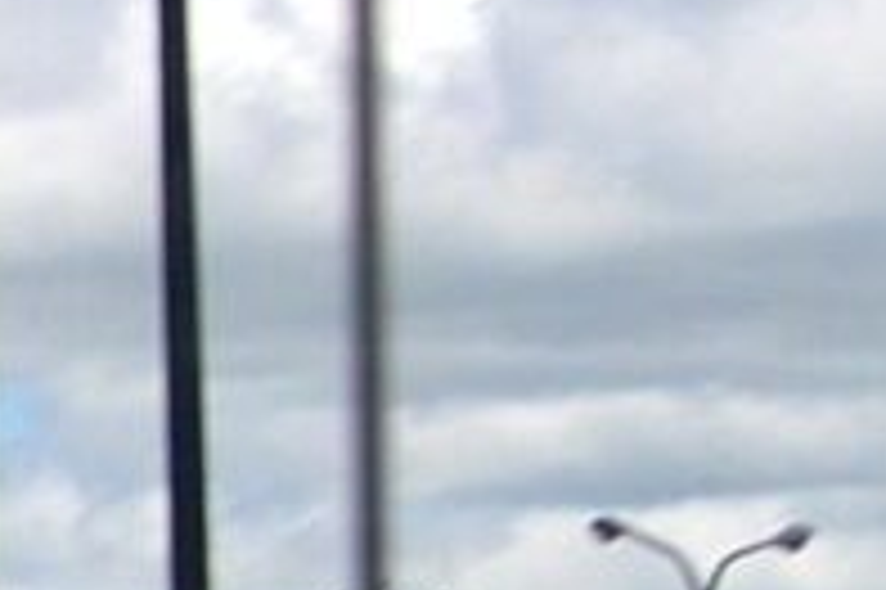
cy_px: 813
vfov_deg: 5.1
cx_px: -706
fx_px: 6608
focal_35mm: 269
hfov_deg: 7.4
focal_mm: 33
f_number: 11
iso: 200
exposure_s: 1/250
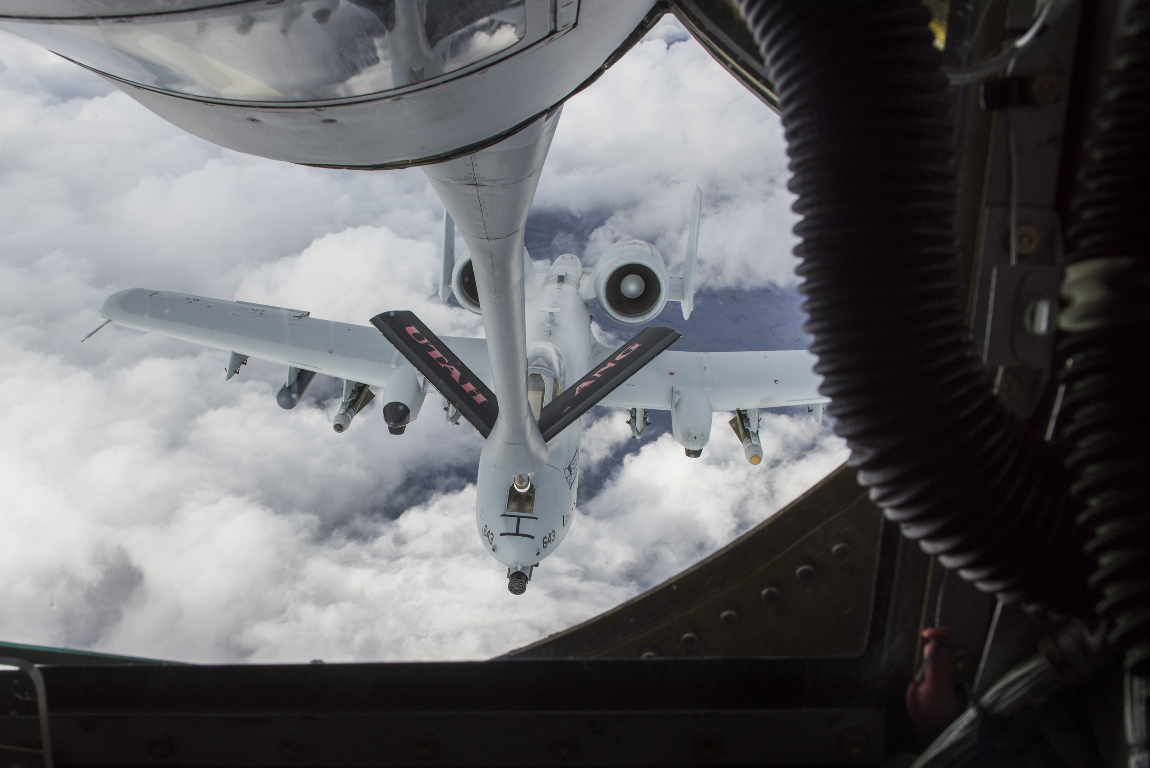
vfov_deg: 53.2
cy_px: 384
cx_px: 575
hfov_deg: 73.7
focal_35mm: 24
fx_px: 767
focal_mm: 24
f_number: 13
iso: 100
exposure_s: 1/100
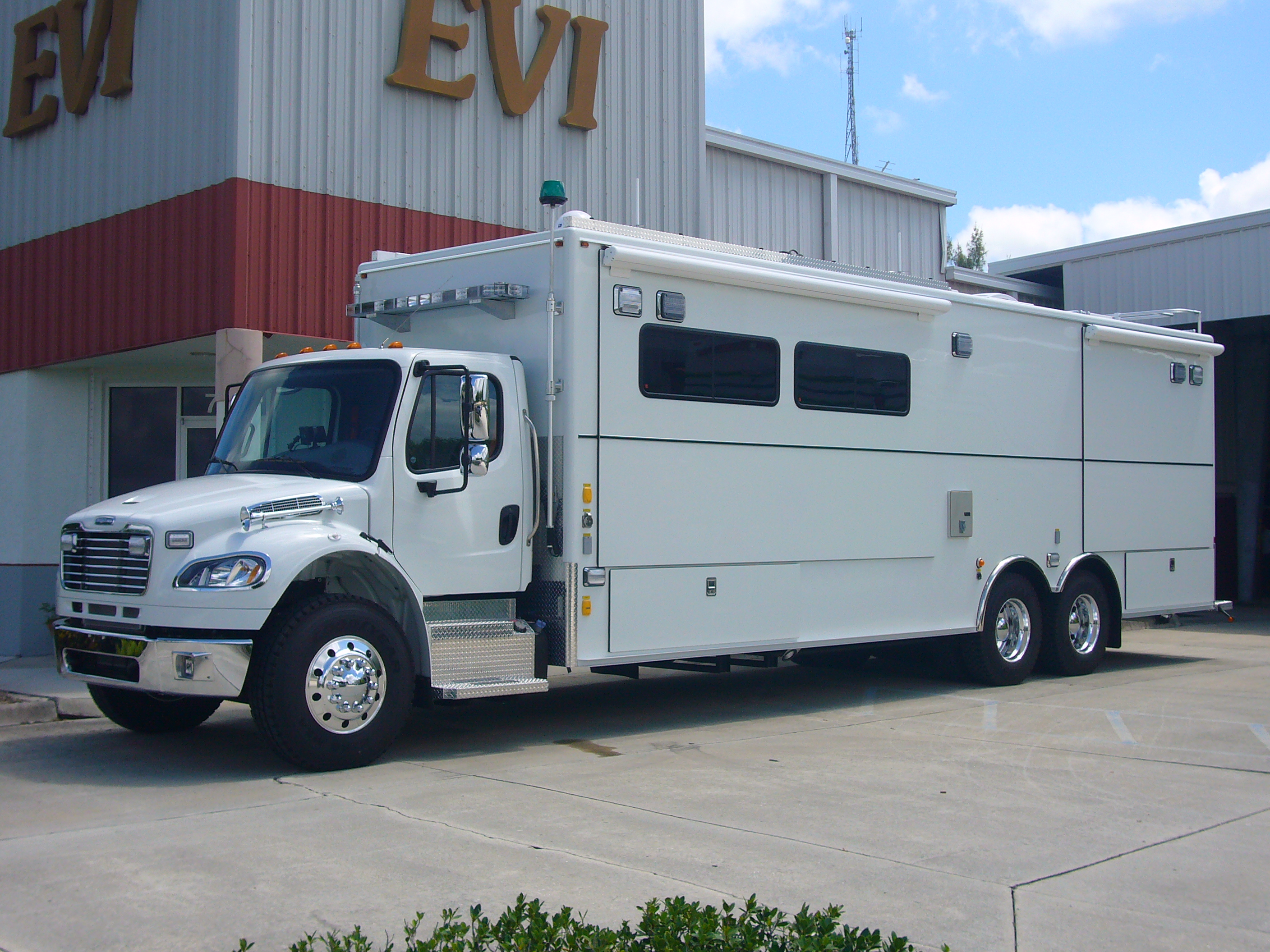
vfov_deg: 31.5
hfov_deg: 41.2
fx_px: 1688
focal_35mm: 46
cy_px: 476
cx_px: 635
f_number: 7.1
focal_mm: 7.5
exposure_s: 1/250
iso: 80
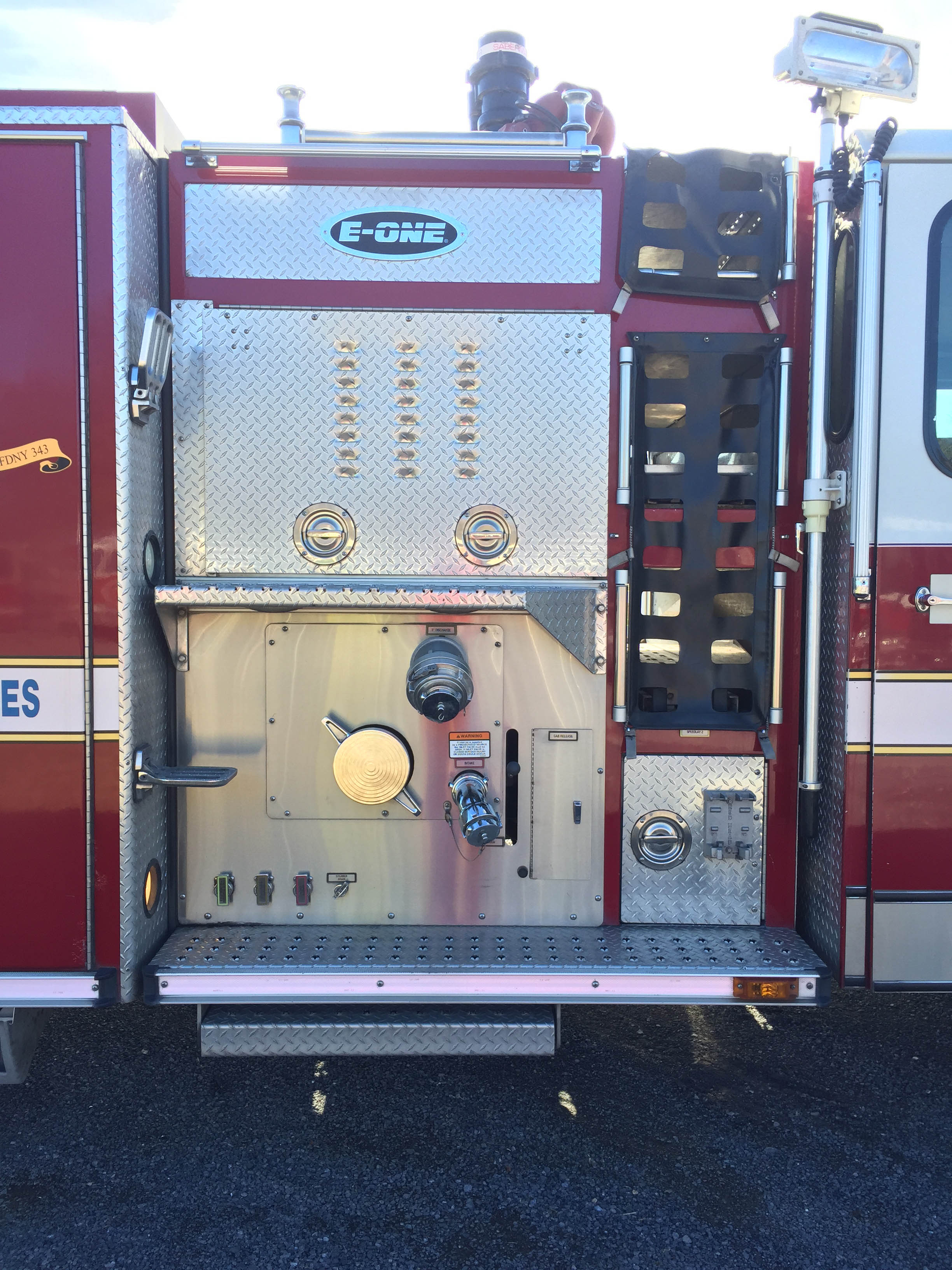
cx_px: 476
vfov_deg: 61.7
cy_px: 635
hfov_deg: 48.2
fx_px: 1063
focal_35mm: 29
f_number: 2.2
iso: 32
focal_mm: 4.15
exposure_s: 1/403
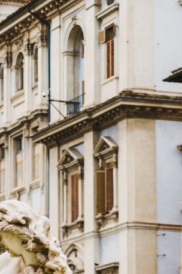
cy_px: 22
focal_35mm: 236
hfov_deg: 5.8
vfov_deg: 8.7
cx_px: 26
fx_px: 1790
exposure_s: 1/200
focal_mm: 70
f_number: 6.3
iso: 125
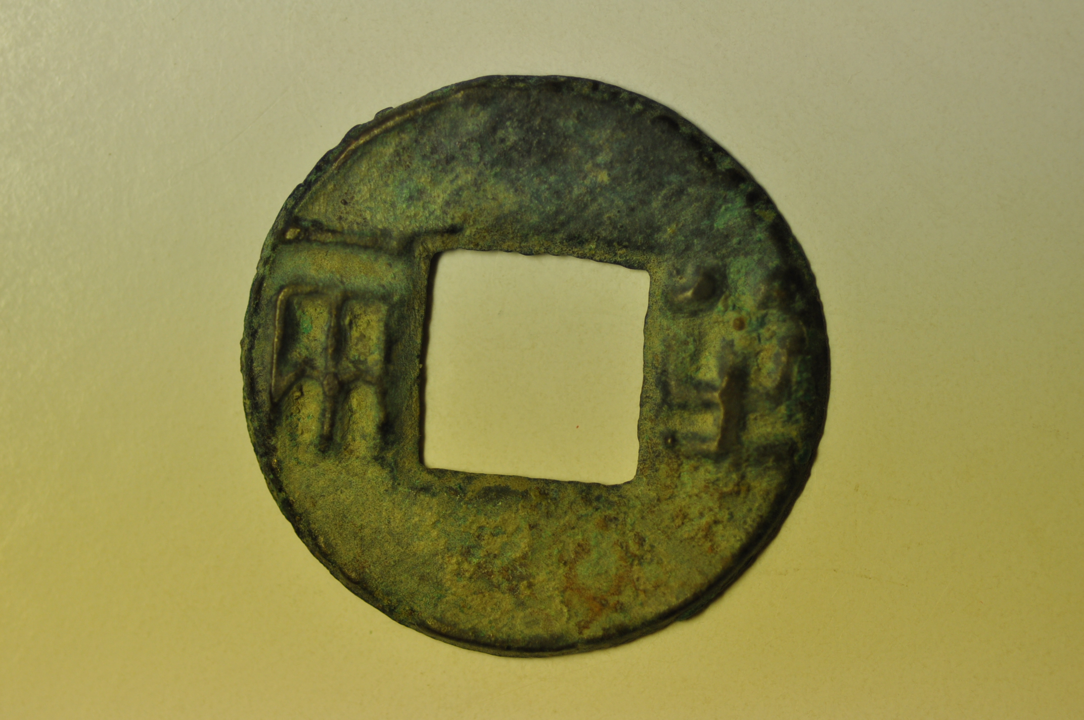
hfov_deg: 22.6
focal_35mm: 90
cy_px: 360
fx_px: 2707
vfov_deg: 15.2
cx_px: 542
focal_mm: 60
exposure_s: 1/320
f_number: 4.5
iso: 400
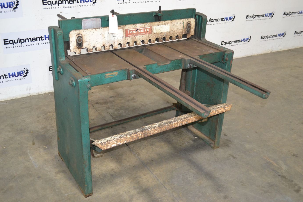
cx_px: 152
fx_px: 303
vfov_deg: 36.9
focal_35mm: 36
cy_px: 101
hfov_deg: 53.1
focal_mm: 24
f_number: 4
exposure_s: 1/60
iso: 1100
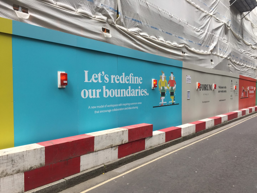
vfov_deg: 48.2
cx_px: 128
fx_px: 215
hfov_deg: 61.7
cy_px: 96
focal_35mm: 29
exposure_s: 1/282
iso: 32
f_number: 2.2
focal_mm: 4.15
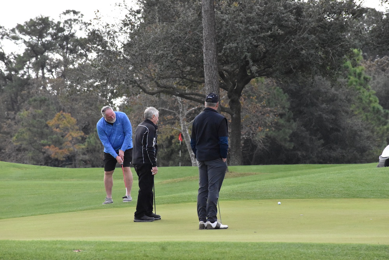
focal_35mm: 285
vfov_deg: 4.8
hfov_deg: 7.2
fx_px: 3080
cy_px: 130
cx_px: 194
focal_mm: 190
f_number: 10
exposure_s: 1/3200
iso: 5600
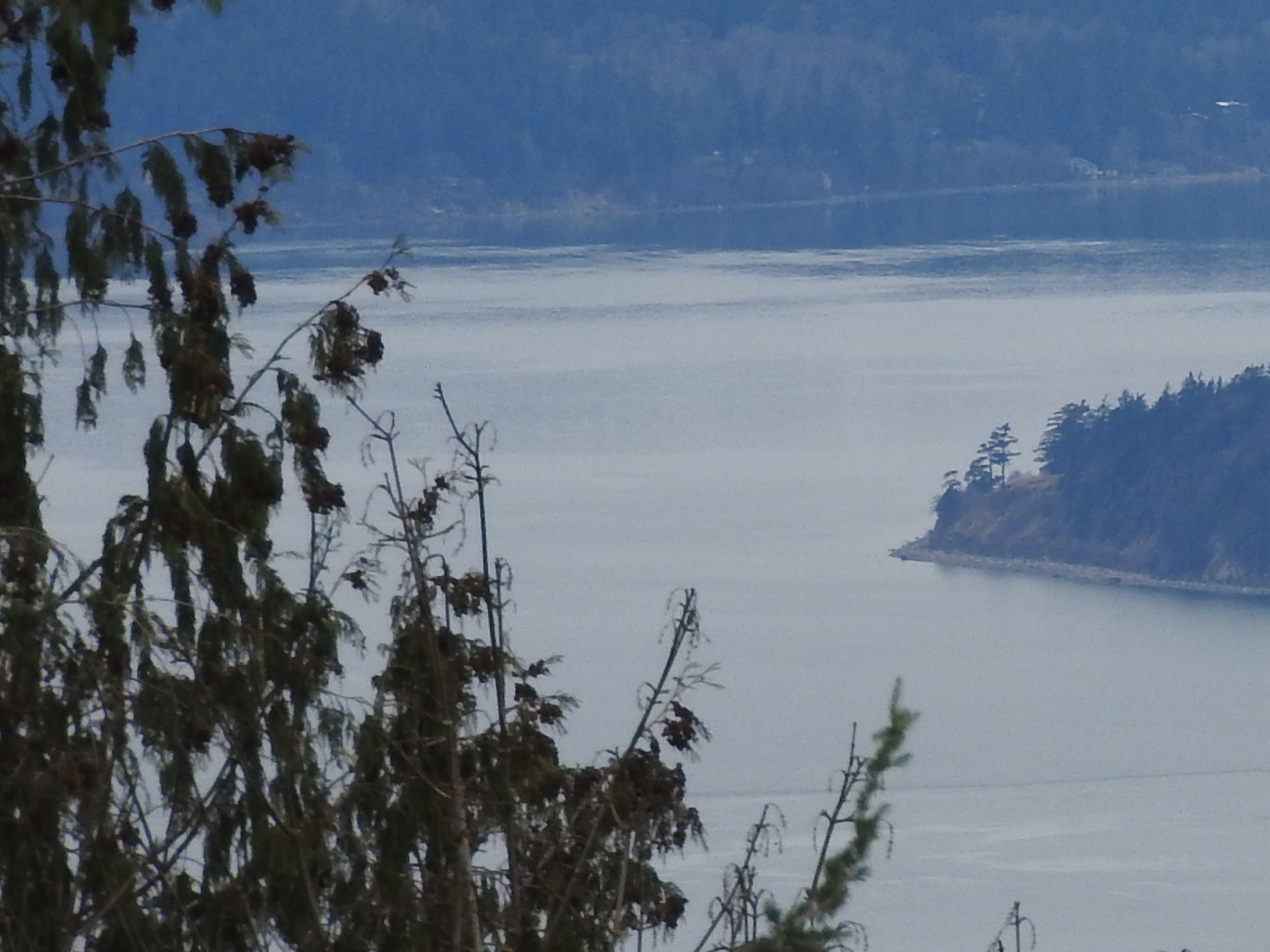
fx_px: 34995
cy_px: -262
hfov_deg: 2.1
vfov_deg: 1.6
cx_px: 1723
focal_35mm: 954
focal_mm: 59.1
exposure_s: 1/125
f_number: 5.5
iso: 110
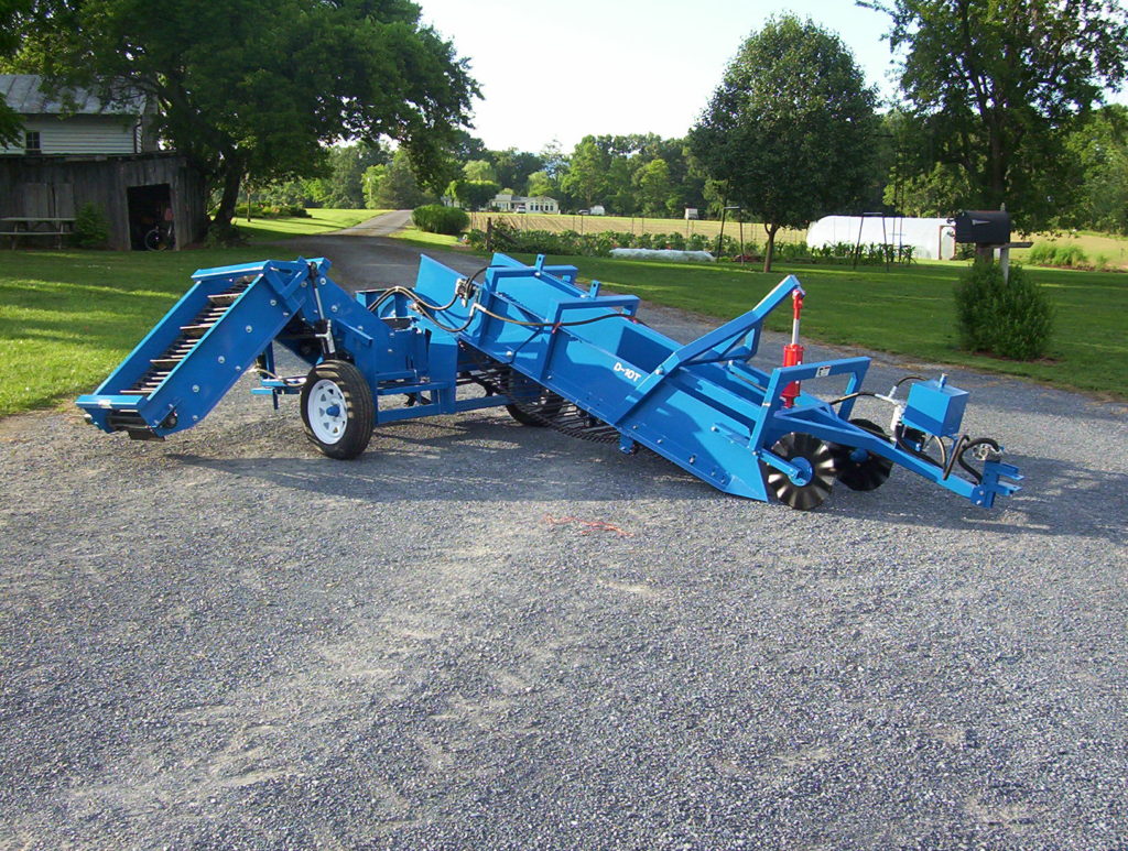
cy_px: 426
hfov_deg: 43.8
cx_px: 564
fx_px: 1404
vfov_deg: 33.7
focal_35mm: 43
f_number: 2.73
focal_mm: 5.77
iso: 100
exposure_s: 1/533
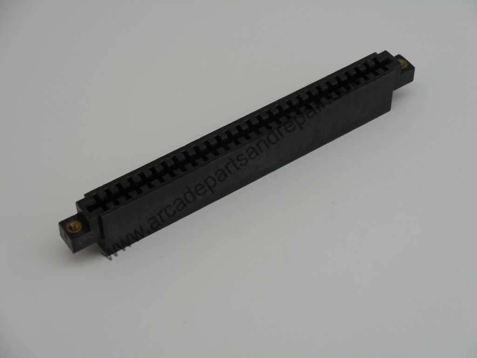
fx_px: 1226
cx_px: 238
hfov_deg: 22.0
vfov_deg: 16.6
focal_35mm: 89
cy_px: 179
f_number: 5.6
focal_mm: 15.9
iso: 110
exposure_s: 1/60
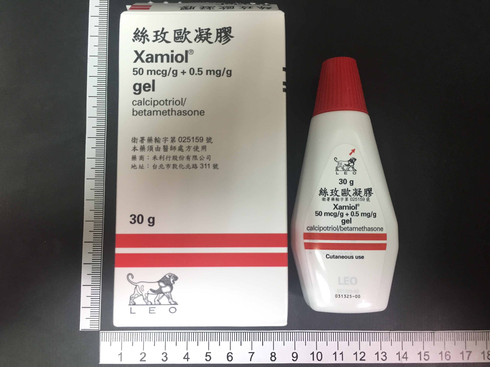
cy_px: 184
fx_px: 411
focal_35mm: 29
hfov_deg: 61.7
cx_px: 245
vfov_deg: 48.2
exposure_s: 1/30
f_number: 2.2
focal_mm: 4.15
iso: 100
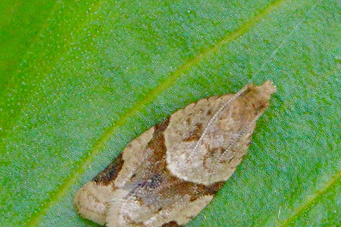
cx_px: 206
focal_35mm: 764
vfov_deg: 1.8
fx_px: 7236
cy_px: 144
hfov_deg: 2.7
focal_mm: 220
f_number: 4
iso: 800
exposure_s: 1/500
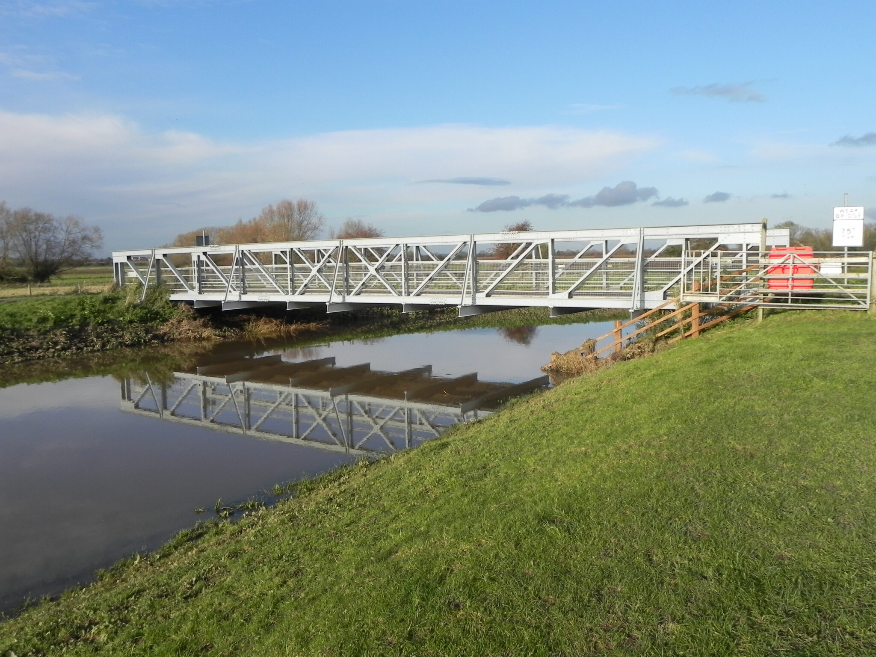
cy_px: 328
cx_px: 438
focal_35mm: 29
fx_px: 734
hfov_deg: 61.7
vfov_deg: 48.2
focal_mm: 5.2
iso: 160
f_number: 6.3
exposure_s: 1/340
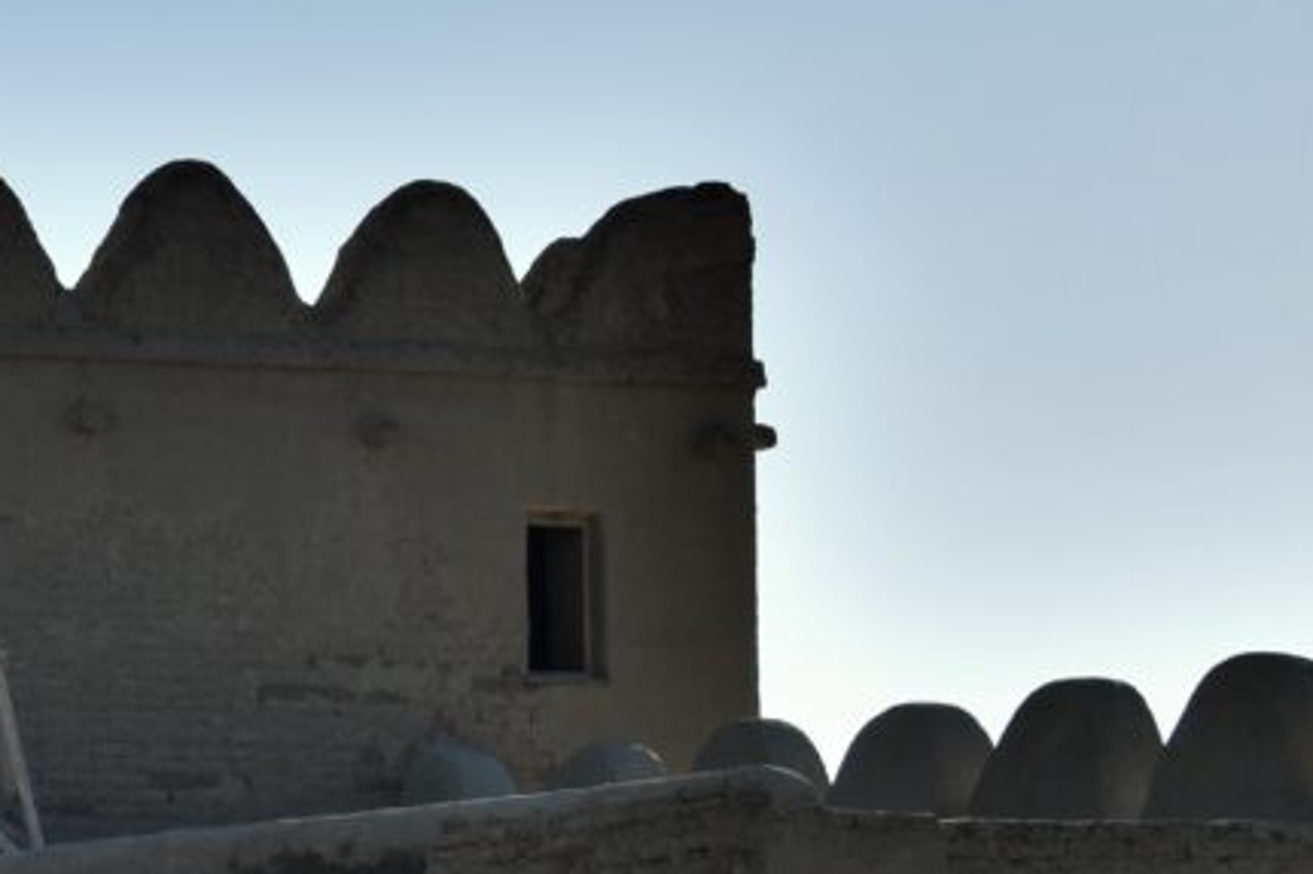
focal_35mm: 214
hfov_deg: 9.5
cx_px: -283
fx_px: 7802
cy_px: 566
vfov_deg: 6.4
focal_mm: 40
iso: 100
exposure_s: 1/250
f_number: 8
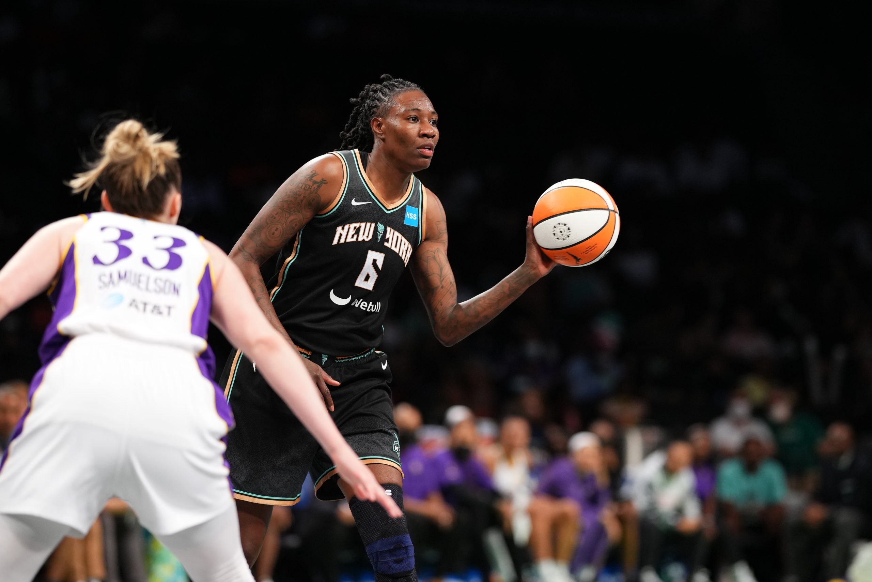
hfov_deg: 10.2
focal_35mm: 202
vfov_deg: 6.8
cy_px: 291
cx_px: 436
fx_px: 4893
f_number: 2
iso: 1600
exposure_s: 1/1000
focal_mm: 135
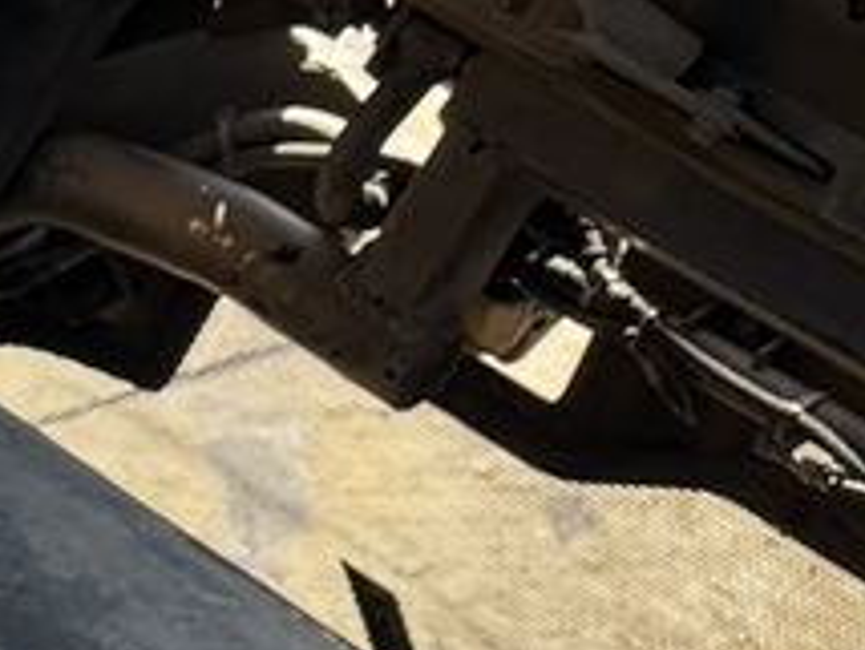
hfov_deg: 9.9
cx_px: -1548
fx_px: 4003
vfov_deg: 8.6
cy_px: 1508
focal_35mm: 160
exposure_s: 1/499
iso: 80
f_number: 1.78
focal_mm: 6.76
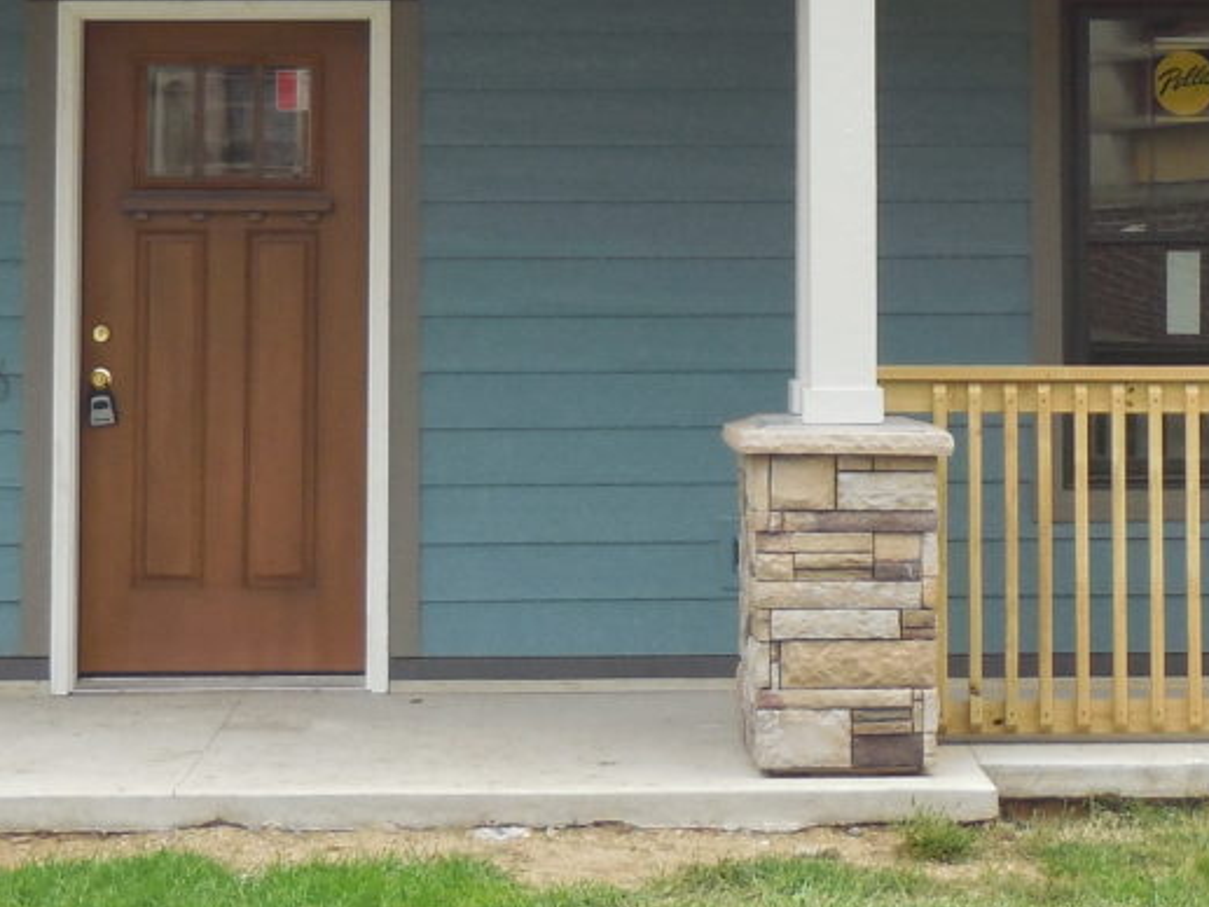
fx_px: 5729
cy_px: -245
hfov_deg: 12.0
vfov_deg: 8.9
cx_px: 858
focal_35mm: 164
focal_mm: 9.4
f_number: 4
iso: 125
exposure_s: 1/125
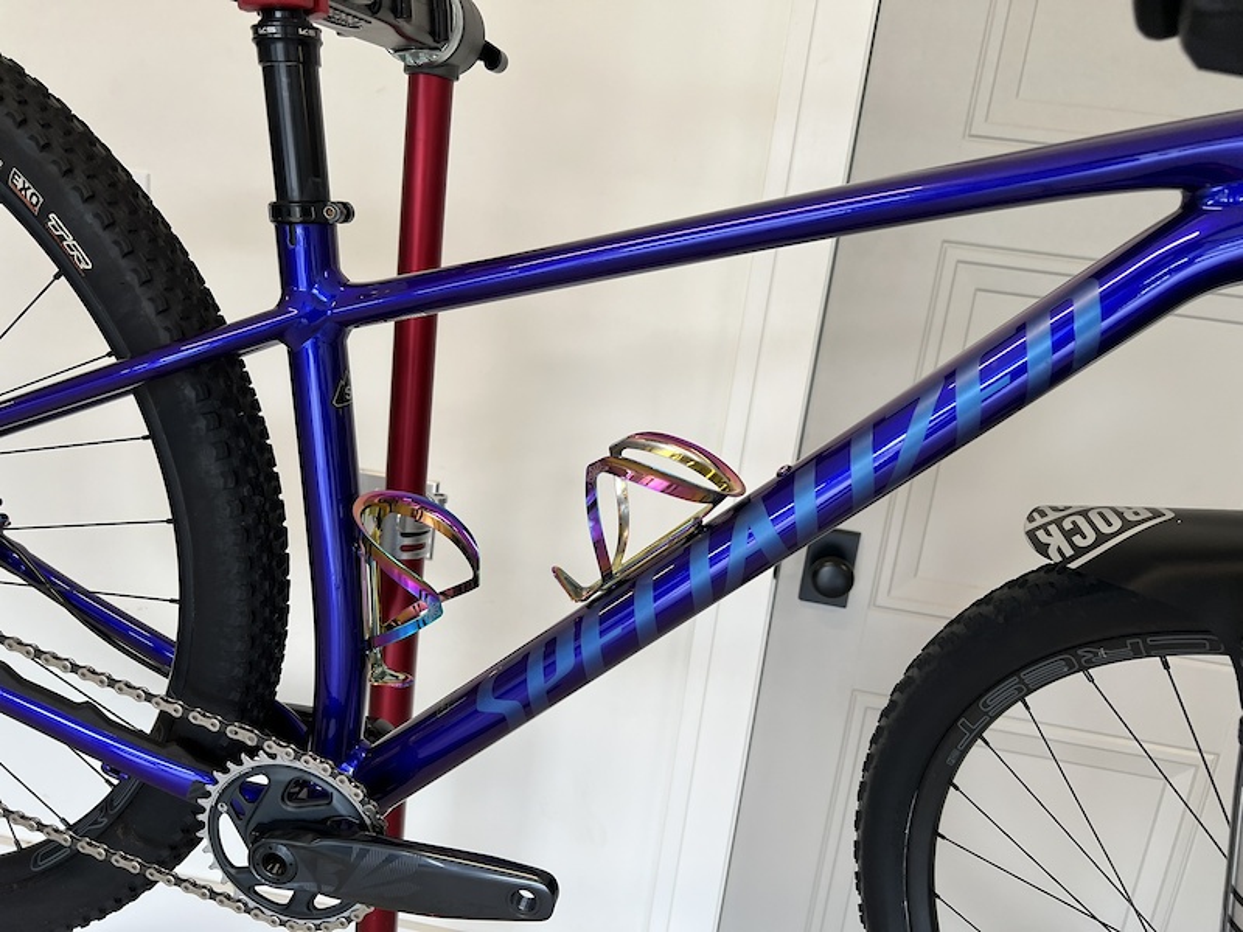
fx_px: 934
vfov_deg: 53.1
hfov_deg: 67.3
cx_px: 622
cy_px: 466
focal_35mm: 26
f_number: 1.5
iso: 80
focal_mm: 5.7
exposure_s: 1/120
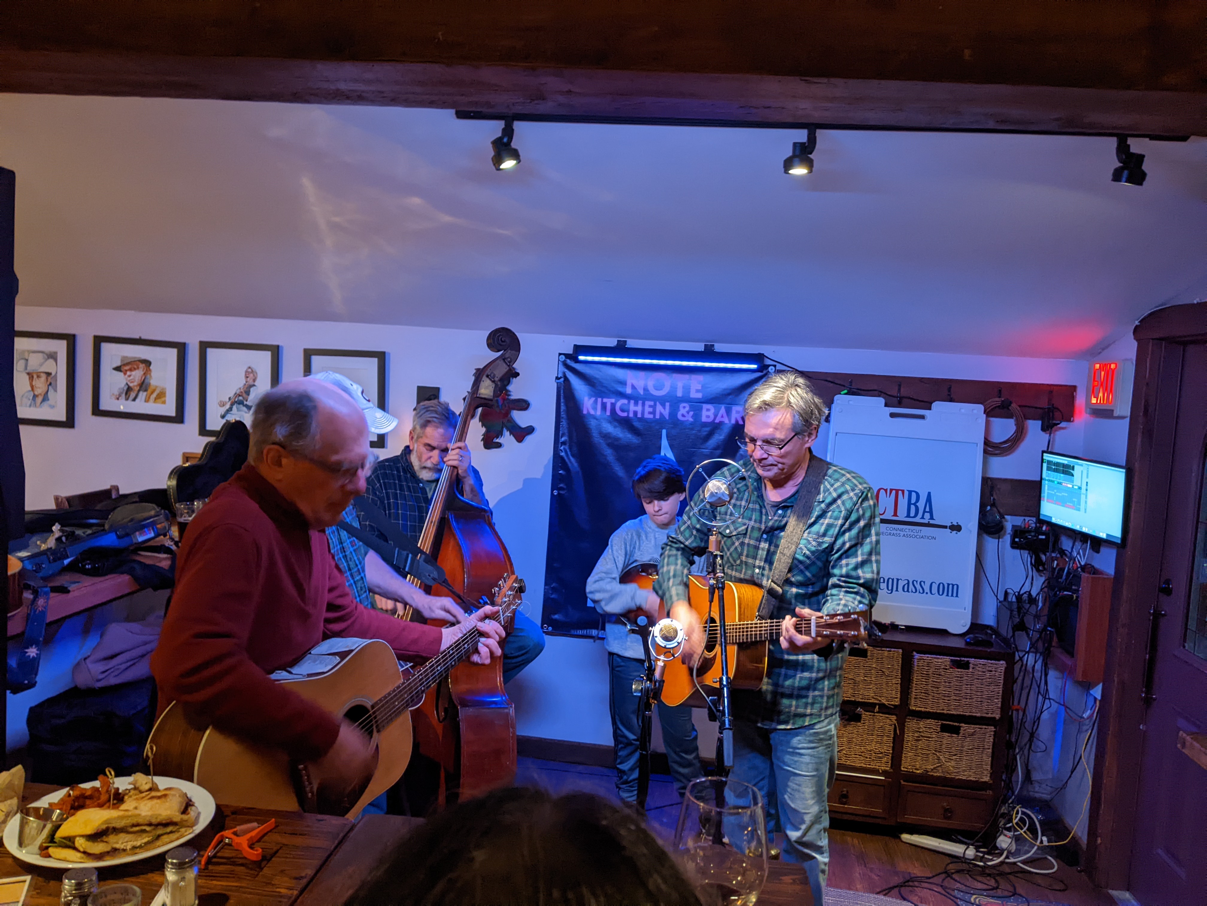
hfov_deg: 65.3
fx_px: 941
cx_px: 604
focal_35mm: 27
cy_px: 453
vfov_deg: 51.4
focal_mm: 4.44
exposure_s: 1/24
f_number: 1.8
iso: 387
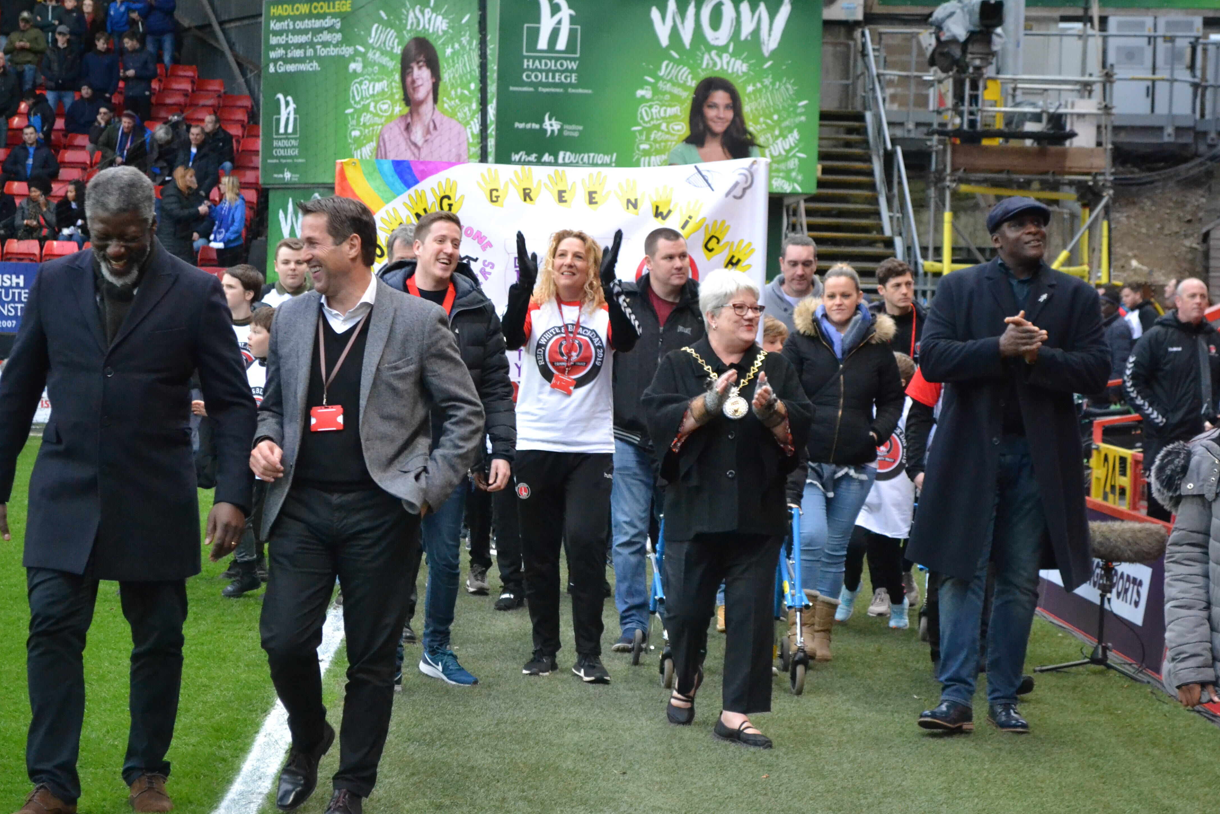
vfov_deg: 16.5
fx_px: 2813
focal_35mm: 83
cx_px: 581
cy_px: 421
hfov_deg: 24.5
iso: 3200
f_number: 5.6
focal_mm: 52
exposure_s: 1/200
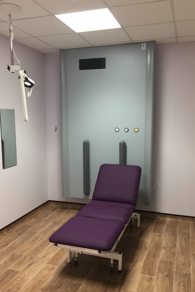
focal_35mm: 31
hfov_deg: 42.3
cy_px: 147
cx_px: 99
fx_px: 252
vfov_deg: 60.3
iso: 64
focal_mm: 4.15
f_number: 2.2
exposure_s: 1/33
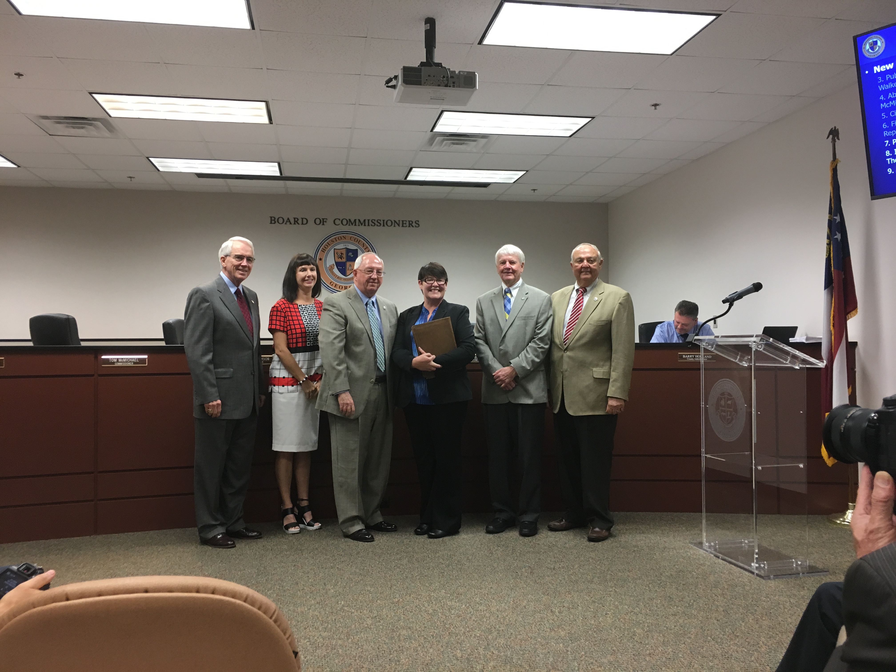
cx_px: 448
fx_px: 751
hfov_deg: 61.7
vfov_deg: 48.2
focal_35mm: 29
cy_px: 336
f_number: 2.2
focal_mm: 4.15
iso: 100
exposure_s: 1/30
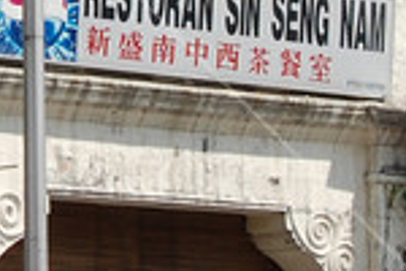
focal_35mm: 246
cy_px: -165
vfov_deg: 5.5
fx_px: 2774
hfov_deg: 8.3
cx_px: -23
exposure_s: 1/250
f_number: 8
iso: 200
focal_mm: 24
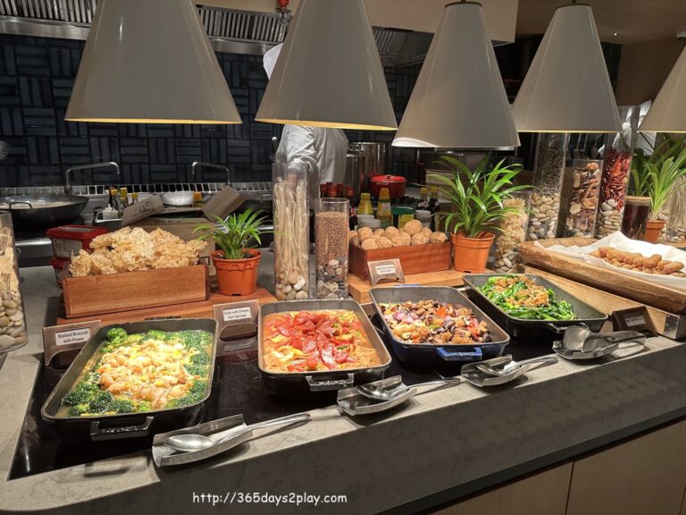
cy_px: 258
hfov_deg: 71.6
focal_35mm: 24
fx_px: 476
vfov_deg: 56.8
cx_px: 343
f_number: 1.78
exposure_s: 1/100
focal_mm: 6.86
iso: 125
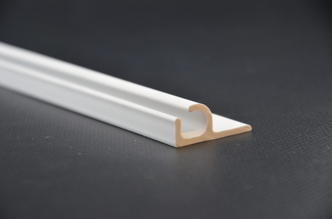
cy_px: 110
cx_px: 166
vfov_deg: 8.7
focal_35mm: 158
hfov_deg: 13.1
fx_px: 1449
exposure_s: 1/30
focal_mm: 105
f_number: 5.6
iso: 1400
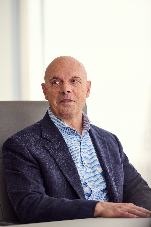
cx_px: 76
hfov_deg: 8.1
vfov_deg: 12.1
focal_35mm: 170
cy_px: 114
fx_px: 1069
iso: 250
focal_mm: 170
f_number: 3.5
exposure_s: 1/200
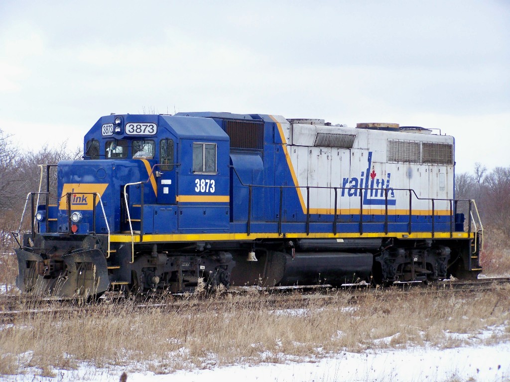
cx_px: 255
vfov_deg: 11.6
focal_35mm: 128
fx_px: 1886
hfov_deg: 15.4
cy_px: 191
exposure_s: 1/640
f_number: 3.3
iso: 160
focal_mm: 21.2
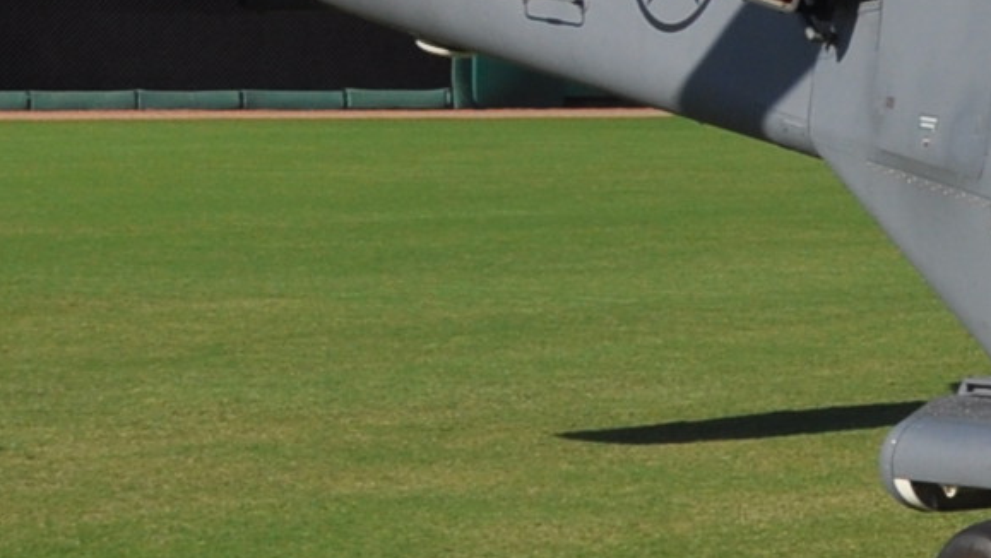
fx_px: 4126
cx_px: 2489
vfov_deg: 7.7
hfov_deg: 11.1
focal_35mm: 157
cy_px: 313
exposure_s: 1/500
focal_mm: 18
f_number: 11
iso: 200
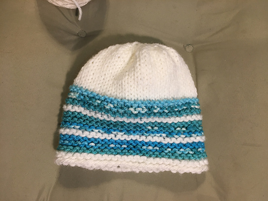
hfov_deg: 61.7
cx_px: 134
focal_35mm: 29
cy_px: 100
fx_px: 225
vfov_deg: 48.2
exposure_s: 1/15
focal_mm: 4.15
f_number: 2.2
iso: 25
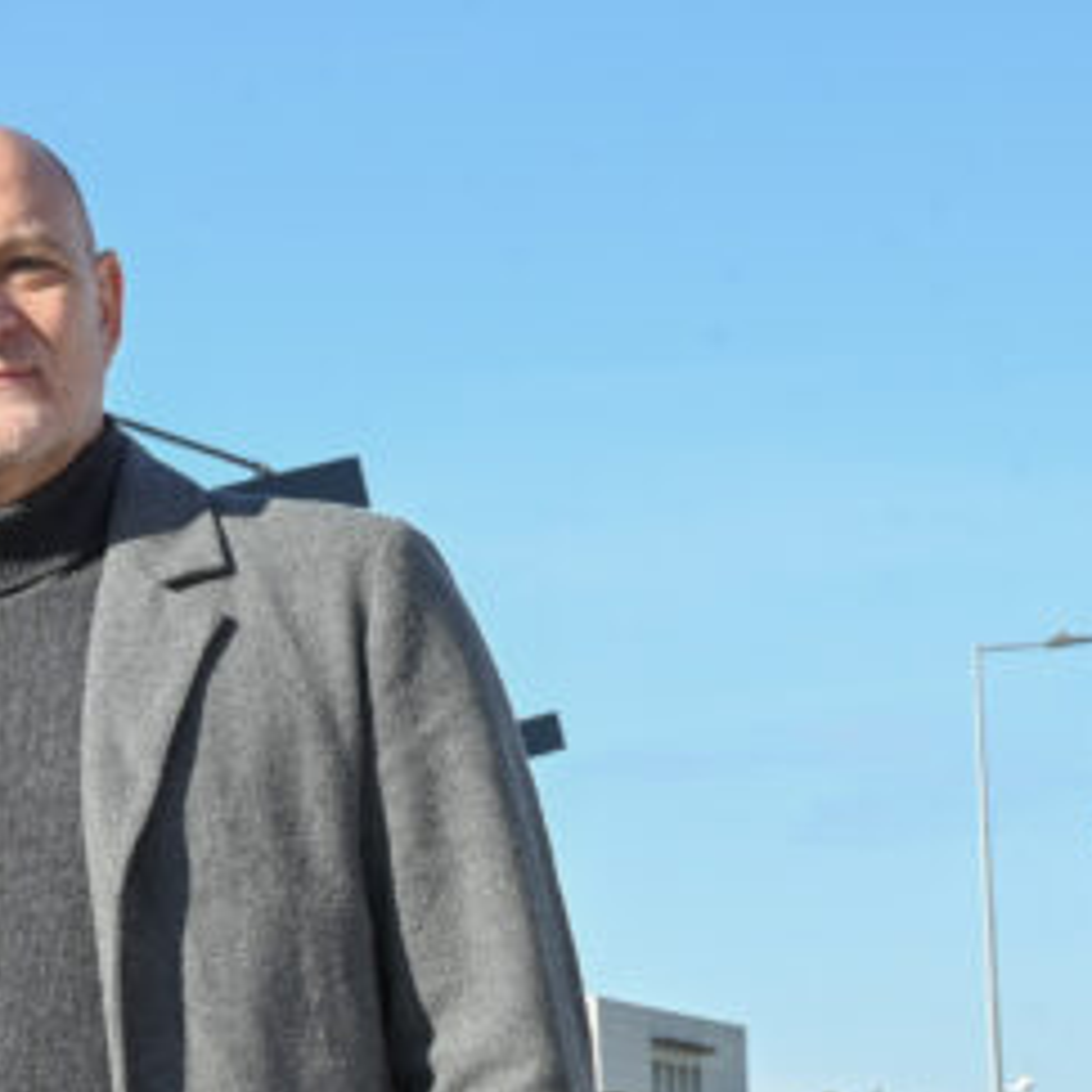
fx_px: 4461
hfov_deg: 12.9
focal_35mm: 125
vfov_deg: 13.9
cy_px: 735
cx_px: -724
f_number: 13
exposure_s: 1/160
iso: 320
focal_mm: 35
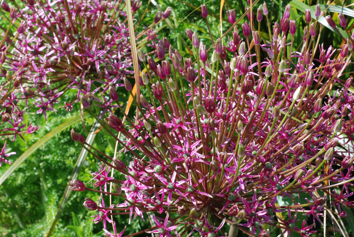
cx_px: 190
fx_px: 1201
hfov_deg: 16.8
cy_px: 155
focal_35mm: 122
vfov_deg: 11.3
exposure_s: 1/320
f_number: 14
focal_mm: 60
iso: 800
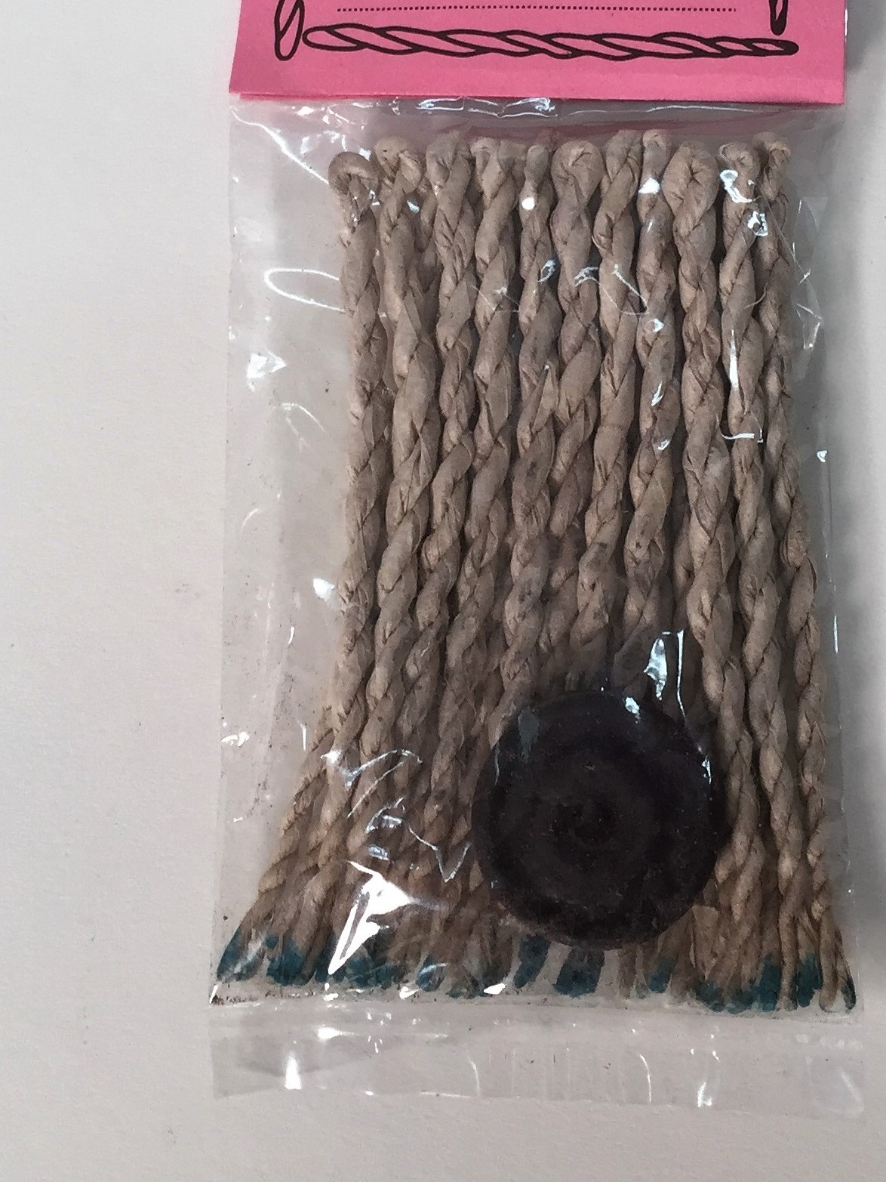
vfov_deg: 39.0
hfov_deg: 30.8
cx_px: 536
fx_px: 1604
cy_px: 256
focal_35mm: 47
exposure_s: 1/100
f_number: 2.2
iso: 50
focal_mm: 4.15
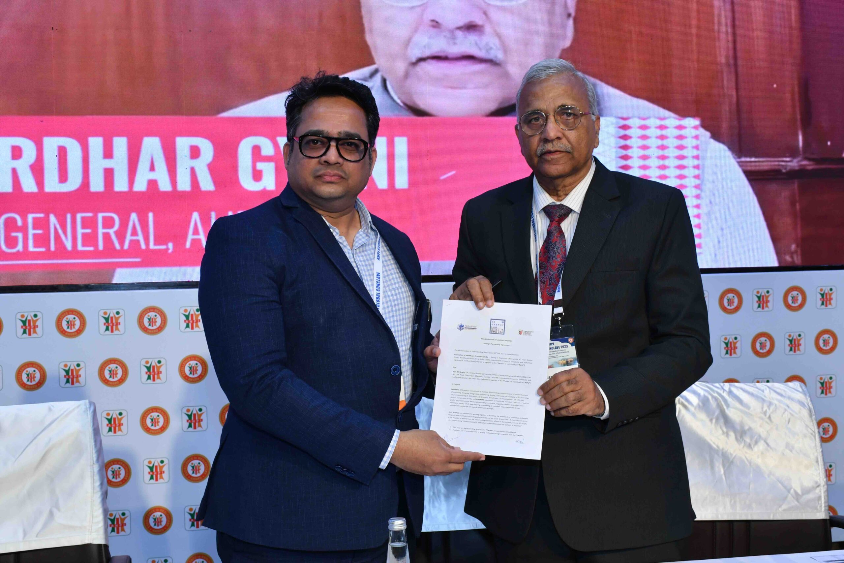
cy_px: 282
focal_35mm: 51
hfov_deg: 38.9
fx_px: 1196
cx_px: 422
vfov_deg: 26.5
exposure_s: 1/125
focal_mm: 34
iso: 800
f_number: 10
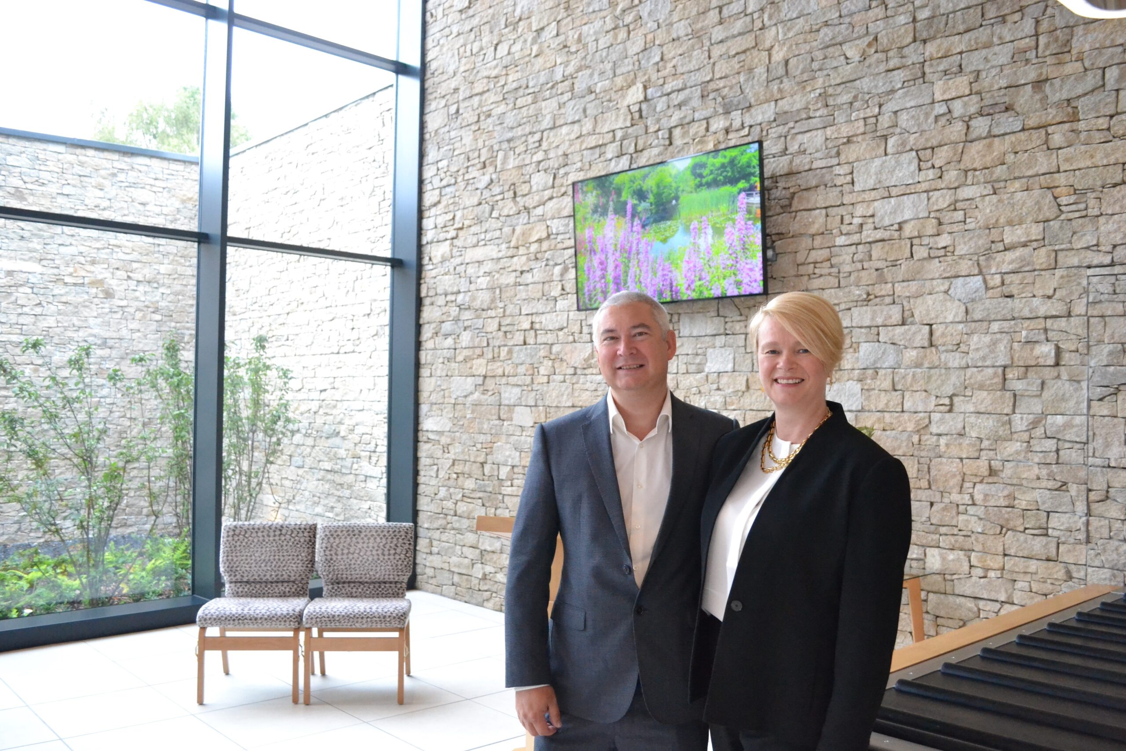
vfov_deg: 43.6
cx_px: 563
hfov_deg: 61.9
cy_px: 376
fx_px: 938
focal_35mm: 30
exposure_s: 1/100
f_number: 4.5
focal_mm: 20
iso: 3200
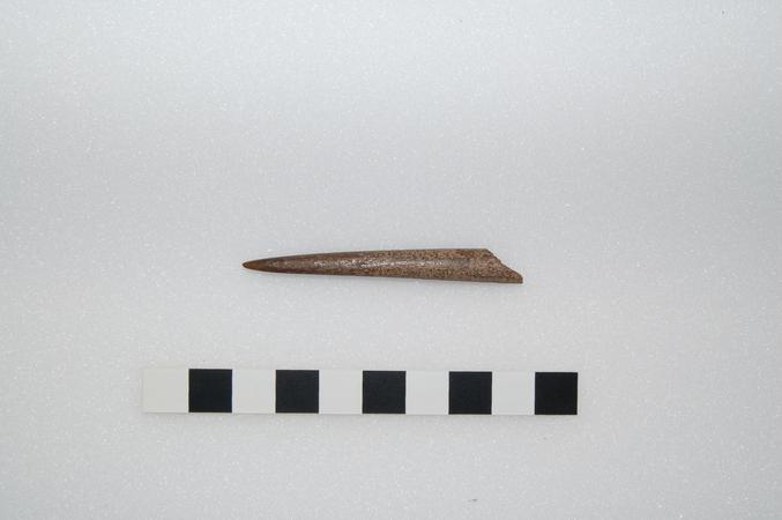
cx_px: 391
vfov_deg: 29.8
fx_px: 977
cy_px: 260
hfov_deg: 43.6
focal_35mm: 45
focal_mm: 30
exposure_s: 1/500
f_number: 16
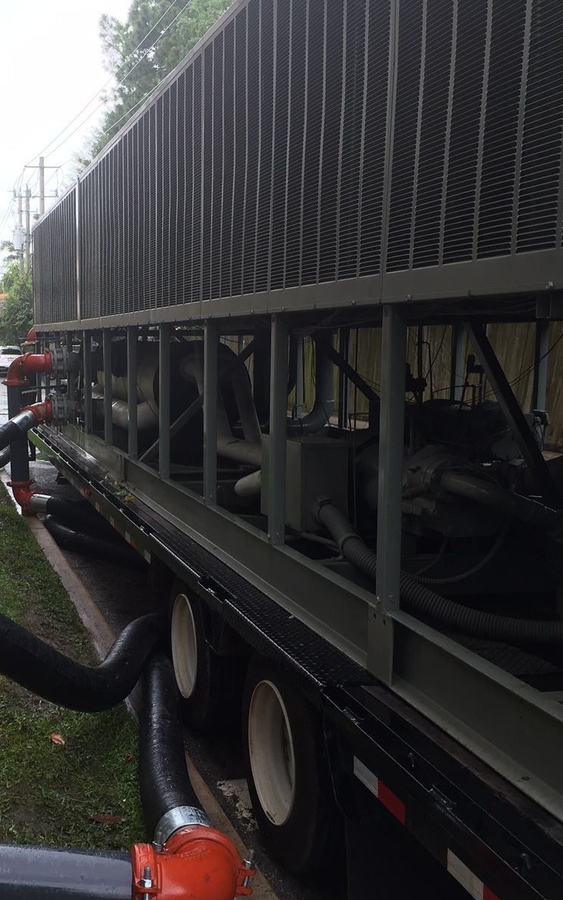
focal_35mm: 42
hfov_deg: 29.8
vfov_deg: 47.2
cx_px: 110
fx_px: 1030
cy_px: 461
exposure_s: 1/120
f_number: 2.2
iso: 32
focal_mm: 4.15
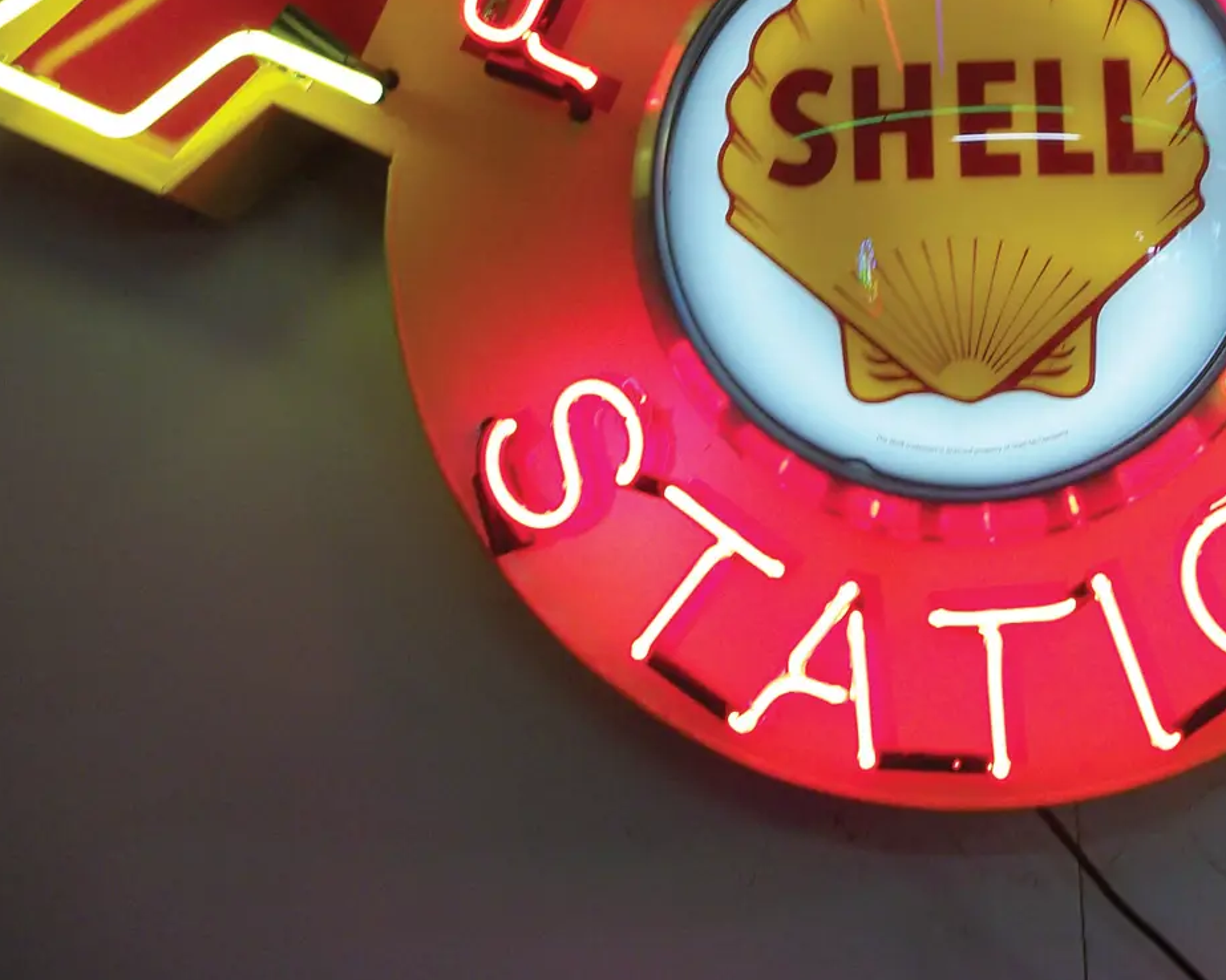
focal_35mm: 65
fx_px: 2358
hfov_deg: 28.7
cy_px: 77
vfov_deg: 22.8
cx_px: 906
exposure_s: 1/40
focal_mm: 5.7
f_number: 2.9
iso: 80
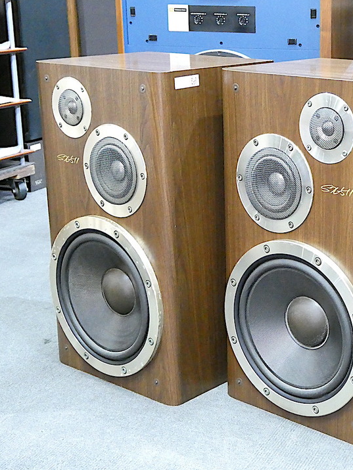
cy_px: 234
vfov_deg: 30.7
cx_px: 273
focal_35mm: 63
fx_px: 857
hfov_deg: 23.0
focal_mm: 8.4
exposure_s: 1/10
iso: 1600
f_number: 4
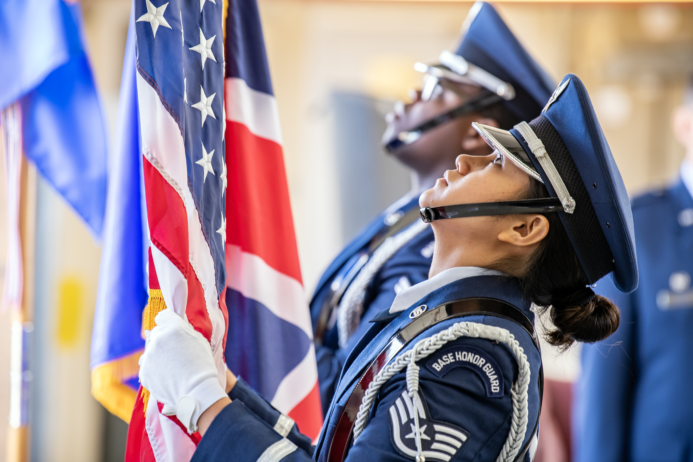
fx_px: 3850
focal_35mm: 200
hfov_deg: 10.3
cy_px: 231
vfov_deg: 6.9
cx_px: 346
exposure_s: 1/80
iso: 640
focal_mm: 200
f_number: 4
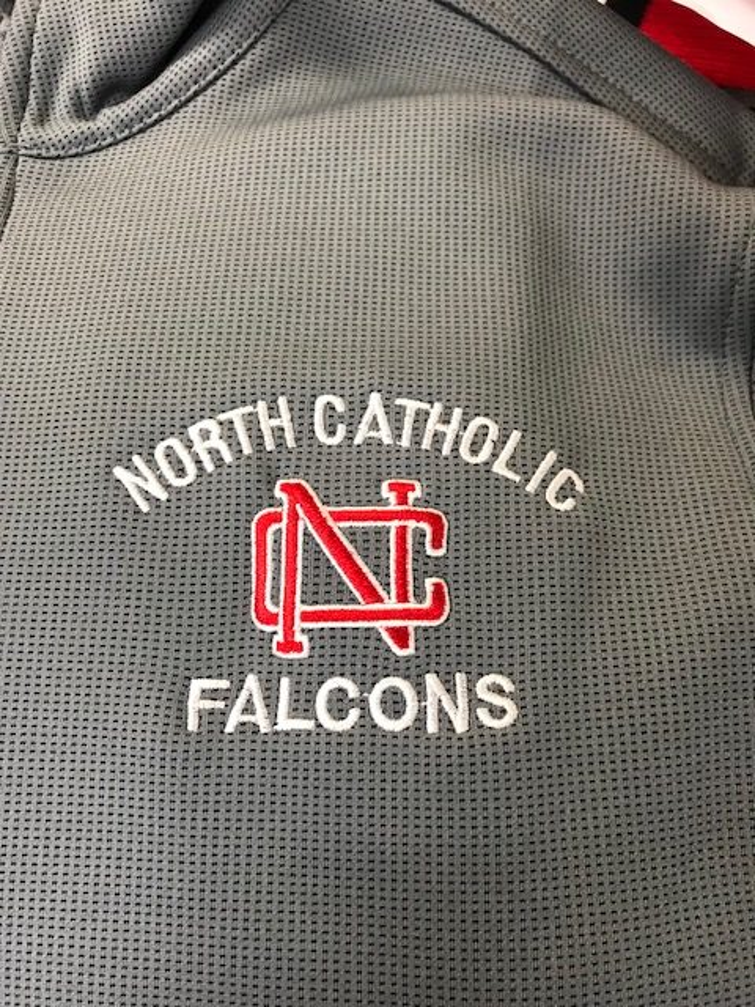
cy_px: 504
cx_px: 378
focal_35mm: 28
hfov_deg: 49.7
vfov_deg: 63.4
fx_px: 814
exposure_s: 1/15
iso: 40
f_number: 1.8
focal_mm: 3.99
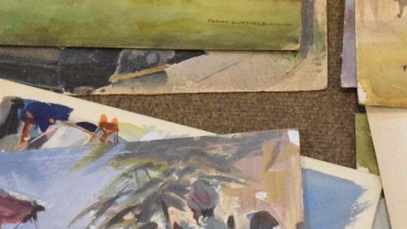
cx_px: 258
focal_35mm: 128
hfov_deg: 16.7
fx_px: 1381
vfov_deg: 9.5
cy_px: 128
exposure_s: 1/100
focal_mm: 24
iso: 3200
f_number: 5
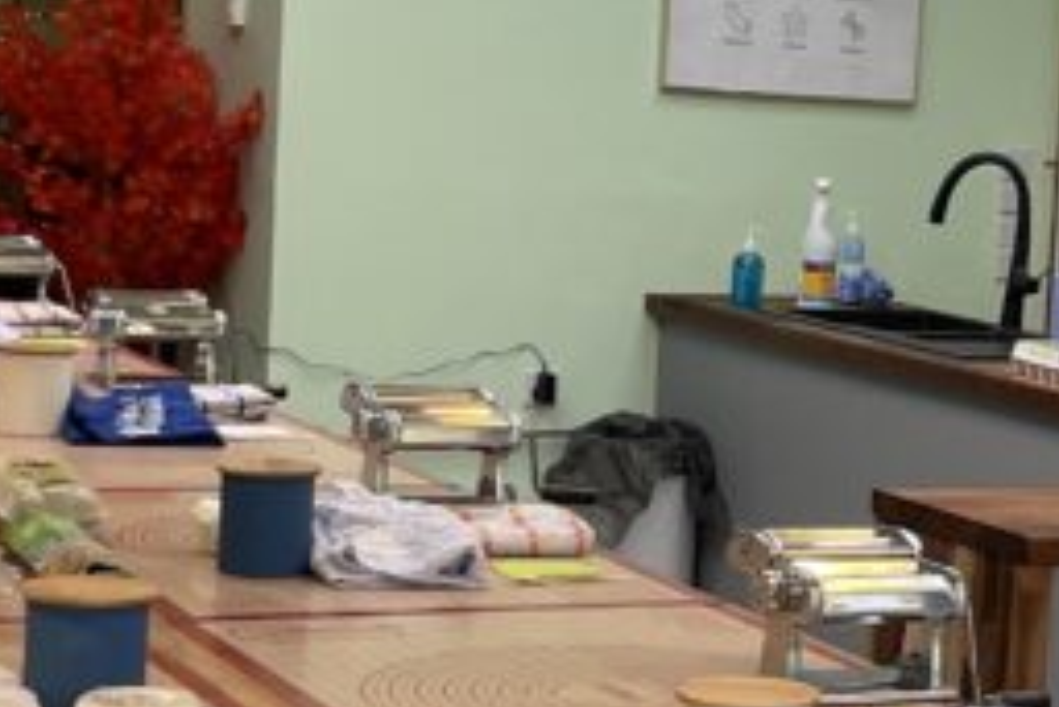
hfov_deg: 18.2
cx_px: 1171
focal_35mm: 108
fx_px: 3179
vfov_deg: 12.7
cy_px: 376
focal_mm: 4.2
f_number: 1.6
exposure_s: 1/121
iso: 125
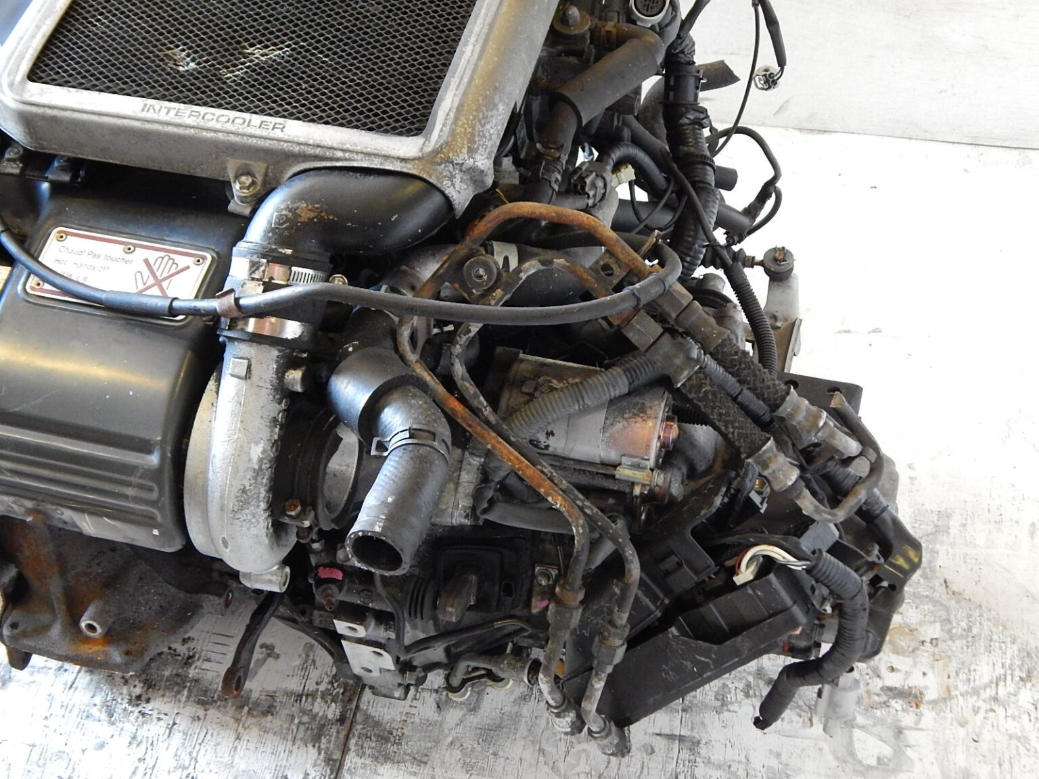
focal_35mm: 55
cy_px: 390
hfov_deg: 34.9
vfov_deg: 26.6
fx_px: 1651
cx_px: 520
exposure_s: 1/8
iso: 720
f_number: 3.8
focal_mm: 9.7
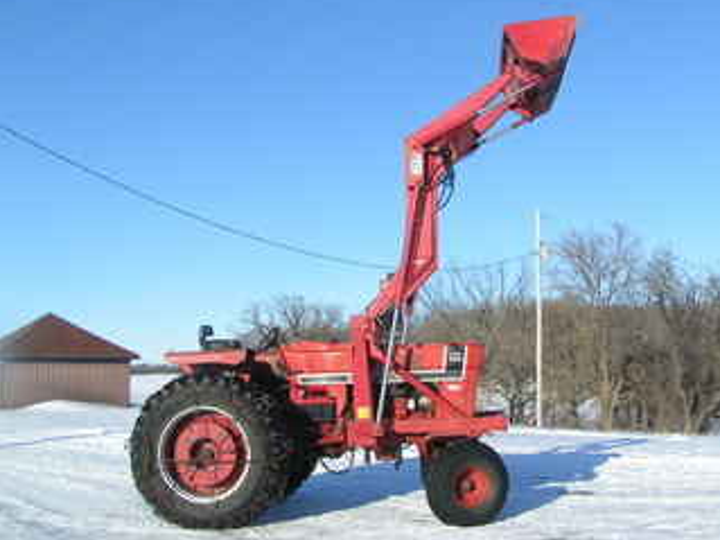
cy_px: 258
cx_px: 386
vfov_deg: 35.1
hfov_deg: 45.8
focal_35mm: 41
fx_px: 852
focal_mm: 5.8
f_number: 5.6
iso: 50
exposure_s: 1/400
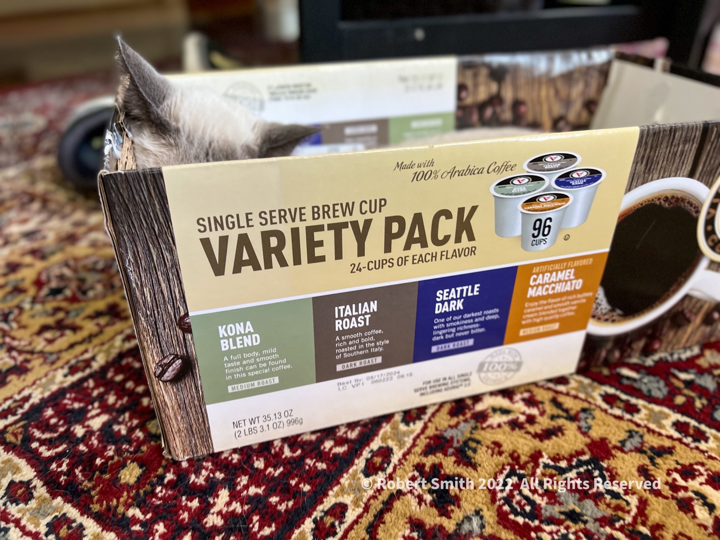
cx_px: 360
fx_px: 541
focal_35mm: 26
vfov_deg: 53.1
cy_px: 270
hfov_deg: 67.3
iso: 200
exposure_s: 1/60
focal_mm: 5.7
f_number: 1.5
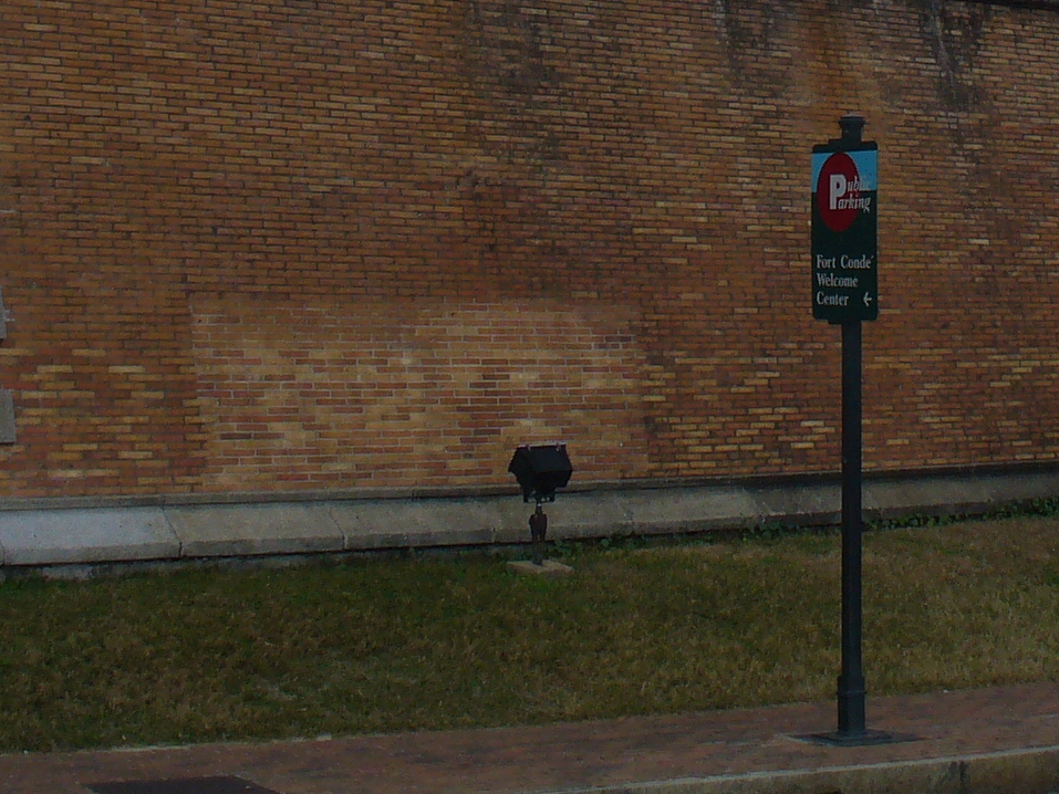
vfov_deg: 14.4
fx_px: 3029
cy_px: -171
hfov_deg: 19.6
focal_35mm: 99
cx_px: 873
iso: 80
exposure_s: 1/320
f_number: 5.6
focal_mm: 6.1
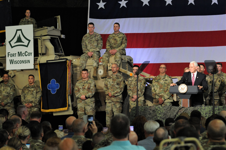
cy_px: 75
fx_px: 771
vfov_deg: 11.1
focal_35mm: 123
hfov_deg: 16.7
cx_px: 113
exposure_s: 1/200
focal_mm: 82
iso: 1600
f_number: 4.5
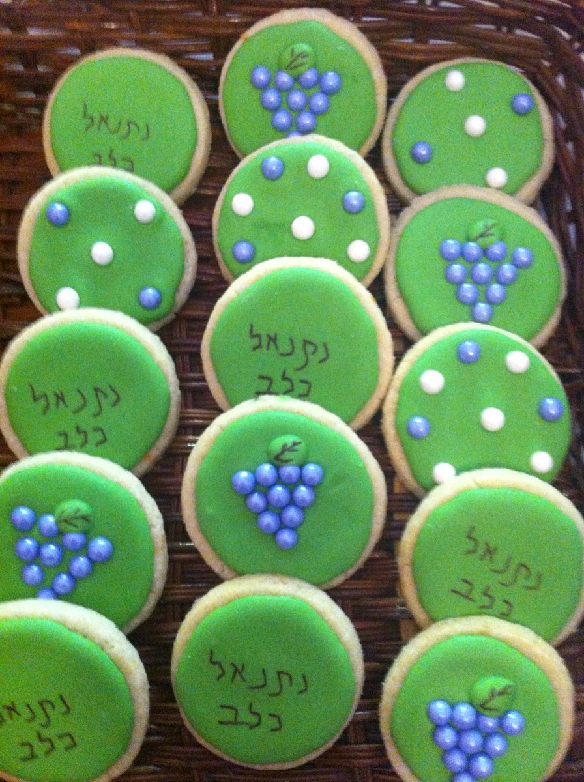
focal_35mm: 35
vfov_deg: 52.7
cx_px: 292
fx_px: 790
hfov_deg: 40.6
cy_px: 391
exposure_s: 1/15
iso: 800
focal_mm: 3.85
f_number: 2.8
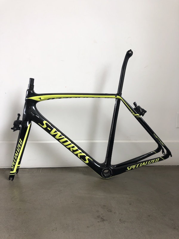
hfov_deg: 49.7
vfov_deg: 63.4
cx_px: 90
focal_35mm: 28
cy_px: 120
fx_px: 193
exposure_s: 1/120
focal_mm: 4
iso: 50
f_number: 1.8
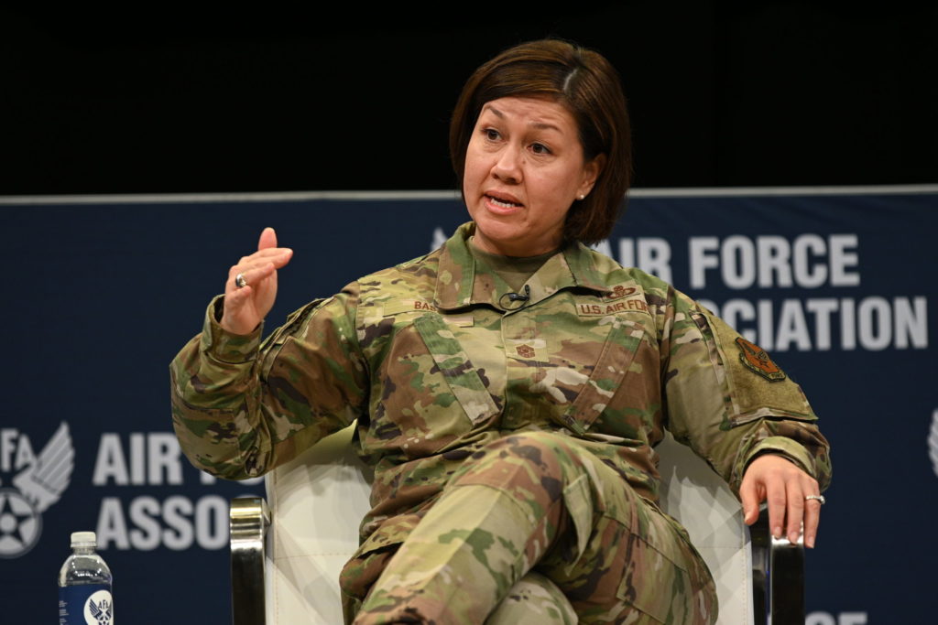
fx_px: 6449
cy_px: 312
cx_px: 469
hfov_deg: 8.3
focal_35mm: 248
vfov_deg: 5.6
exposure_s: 1/320
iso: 800
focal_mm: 165
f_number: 2.8
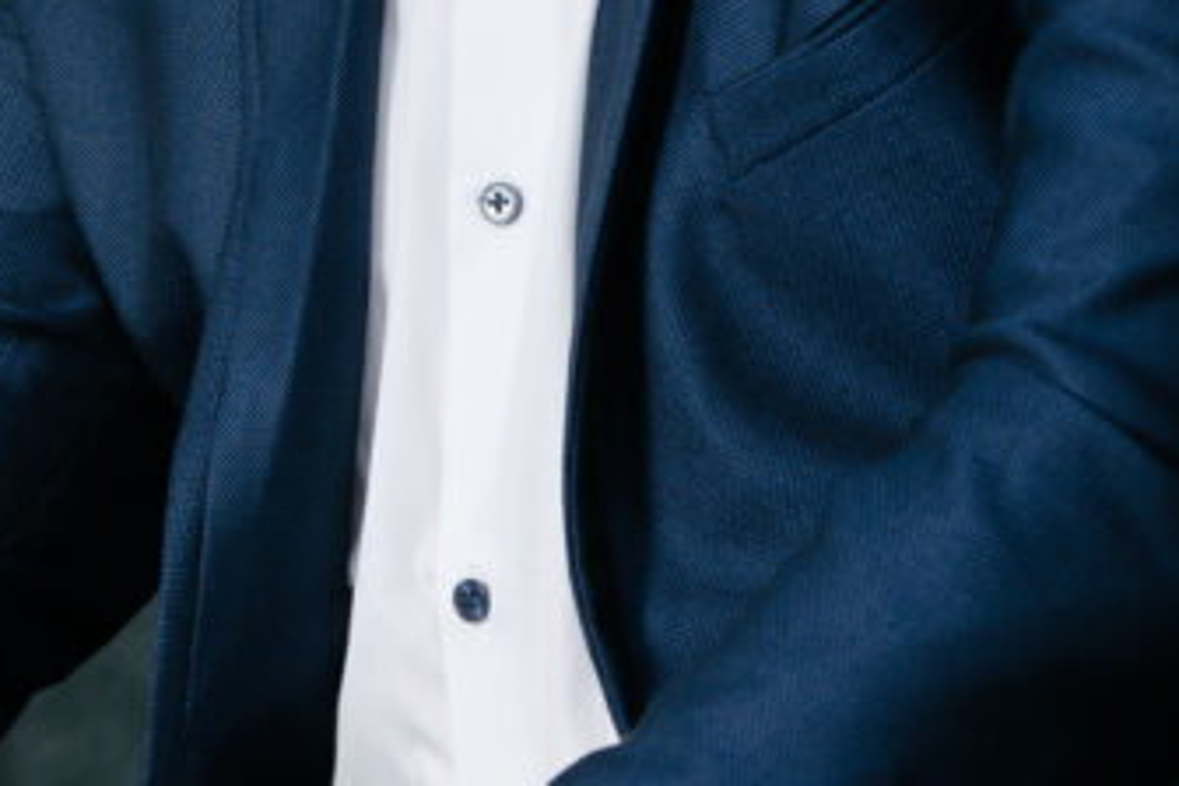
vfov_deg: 2.1
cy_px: -139
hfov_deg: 3.2
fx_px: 21384
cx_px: -235
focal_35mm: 653
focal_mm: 143
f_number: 5.6
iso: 200
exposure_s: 1/250
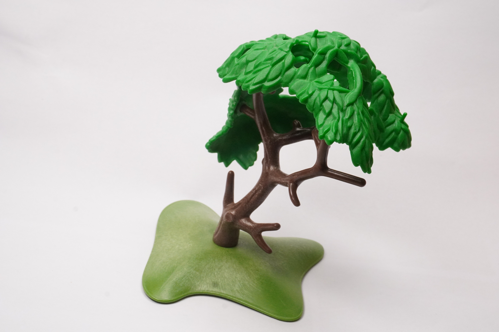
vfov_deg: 25.0
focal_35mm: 54
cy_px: 166
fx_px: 748
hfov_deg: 36.9
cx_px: 250
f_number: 16
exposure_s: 1/250
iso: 3200
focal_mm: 36
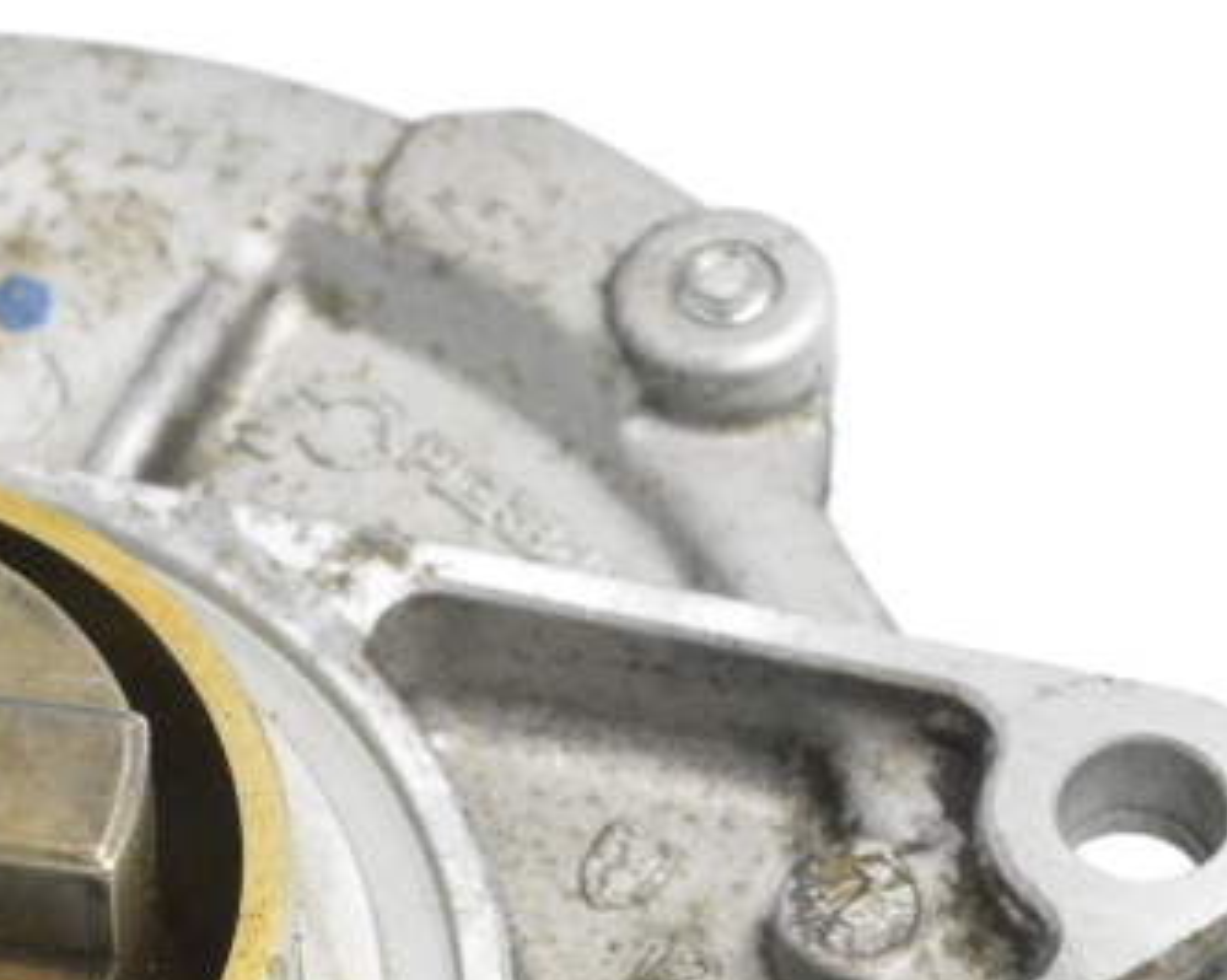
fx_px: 8166
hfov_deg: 8.4
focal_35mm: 225
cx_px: -505
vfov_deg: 6.8
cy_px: 932
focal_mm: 52
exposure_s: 1/320
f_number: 11
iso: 6400
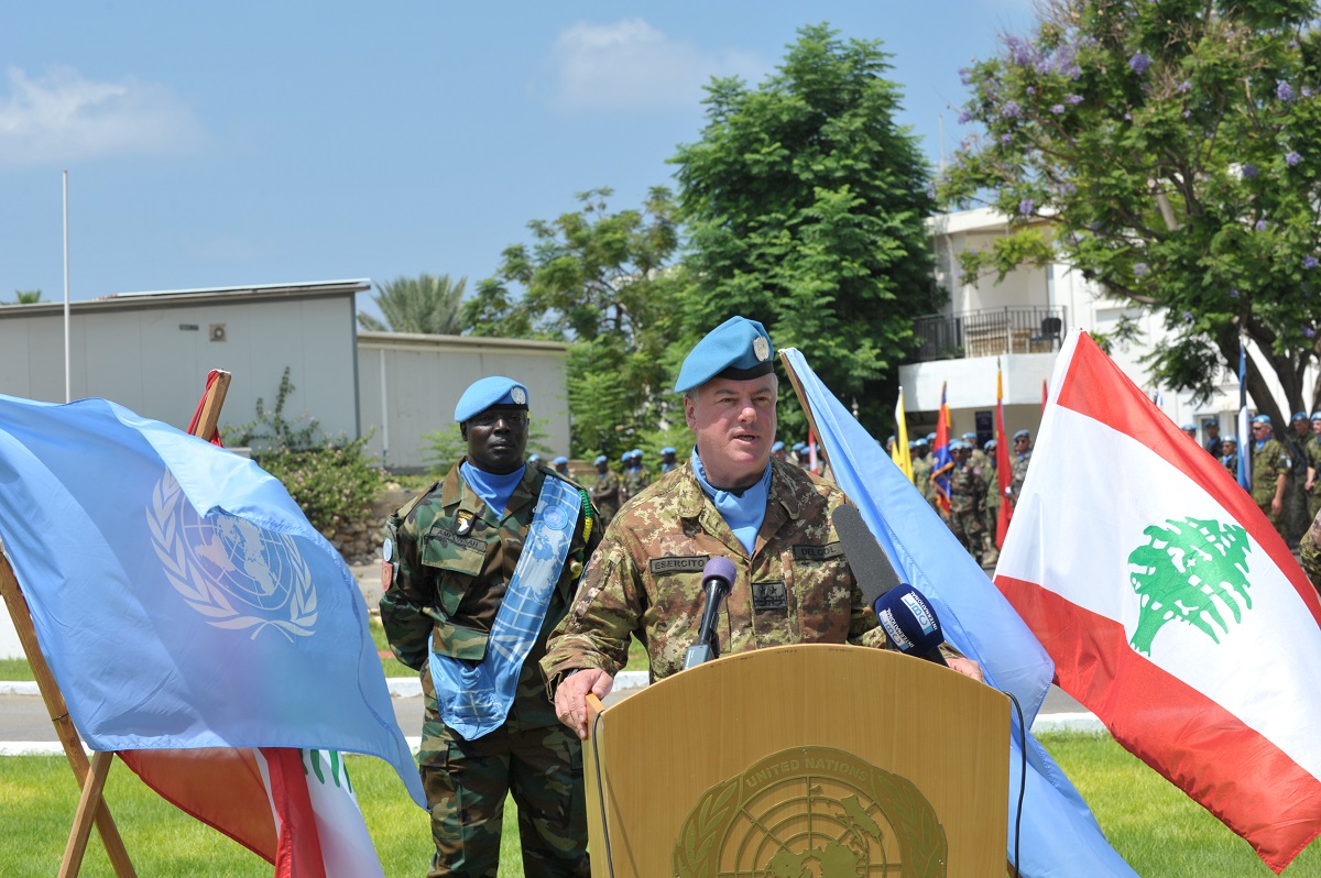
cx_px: 660
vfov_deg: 18.2
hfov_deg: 27.0
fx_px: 2750
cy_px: 439
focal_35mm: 75
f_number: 8
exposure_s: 1/500
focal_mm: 75
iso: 320
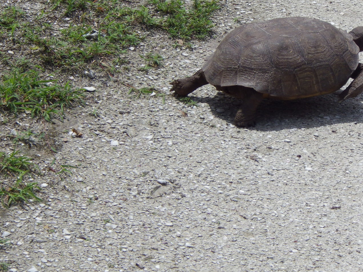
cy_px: 89
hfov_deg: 10.9
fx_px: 1898
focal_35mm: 181
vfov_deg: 8.2
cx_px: 263
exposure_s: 1/640
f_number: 6.3
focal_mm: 20.6
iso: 125
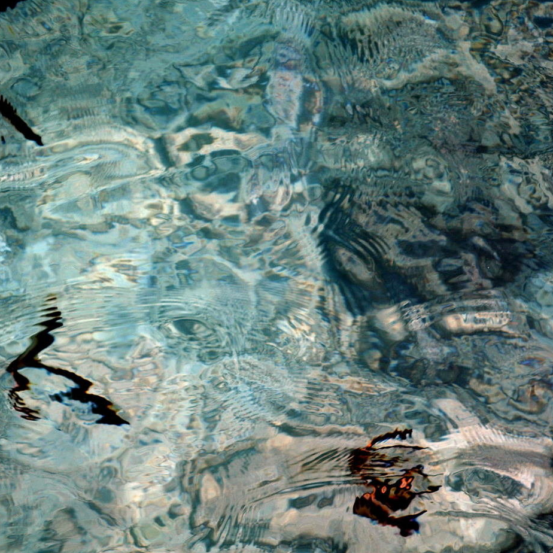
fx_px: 2614
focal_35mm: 145
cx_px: 224
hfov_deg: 12.1
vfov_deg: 12.1
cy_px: 275
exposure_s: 1/250
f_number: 5.3
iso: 200
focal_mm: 75
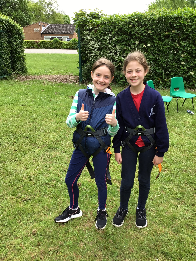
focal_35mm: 31
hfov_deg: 45.4
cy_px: 130
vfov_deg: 58.4
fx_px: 234
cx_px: 98
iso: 25
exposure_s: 1/125
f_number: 2.4
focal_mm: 3.3
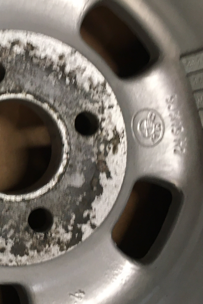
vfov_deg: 39.6
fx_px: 423
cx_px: -44
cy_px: 145
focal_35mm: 50
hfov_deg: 24.4
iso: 32
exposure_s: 1/30
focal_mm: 4.15
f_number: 2.2
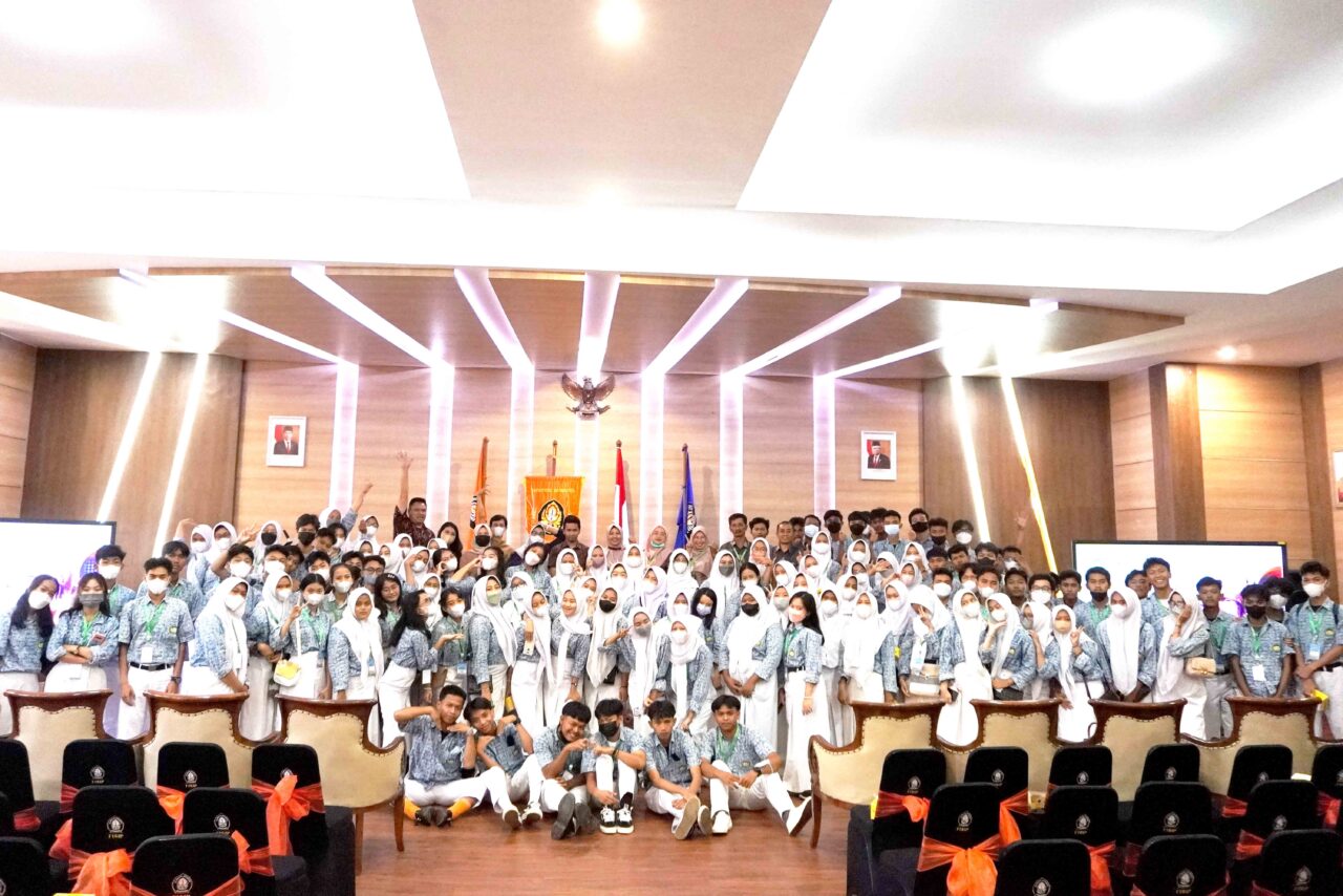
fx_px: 895
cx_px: 672
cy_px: 448
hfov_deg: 73.7
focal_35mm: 24
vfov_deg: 53.2
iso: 2000
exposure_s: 1/160
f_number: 3.5
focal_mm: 16
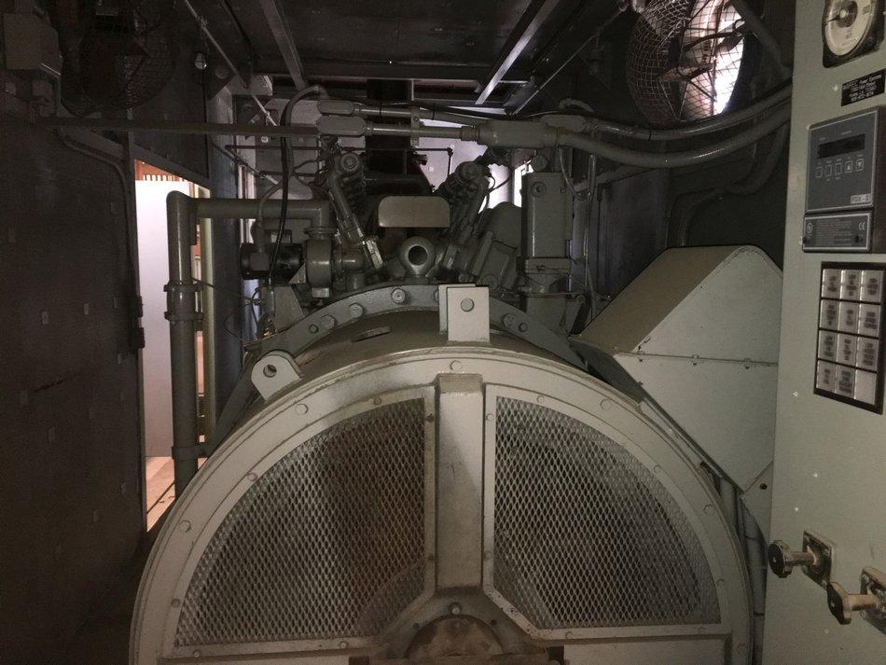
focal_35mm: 29
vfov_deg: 48.2
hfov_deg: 61.6
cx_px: 443
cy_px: 332
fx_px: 742
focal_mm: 4.15
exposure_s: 1/16
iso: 200
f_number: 2.2
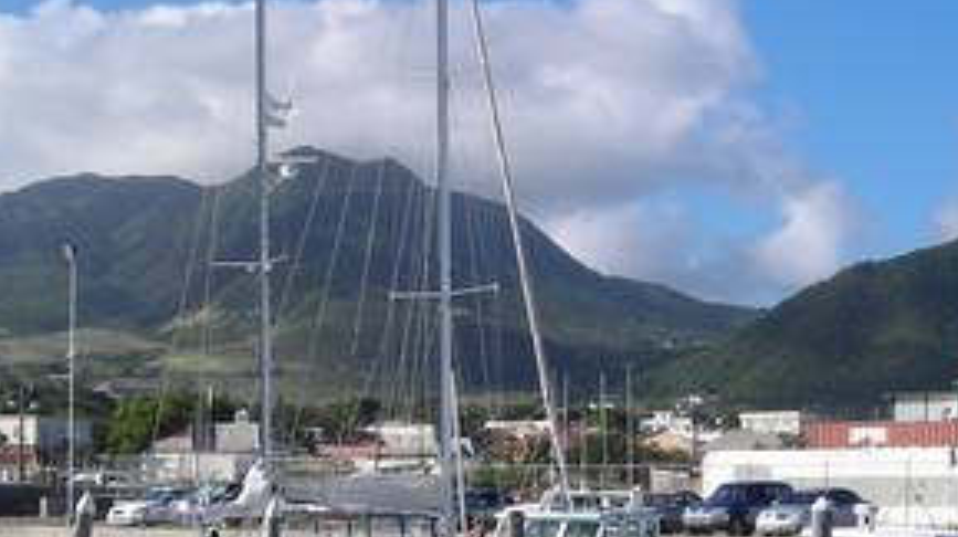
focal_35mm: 86
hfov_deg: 24.7
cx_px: 610
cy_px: 411
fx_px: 2183
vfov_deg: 14.0
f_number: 6.4
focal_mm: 6.3
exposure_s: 1/244
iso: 50
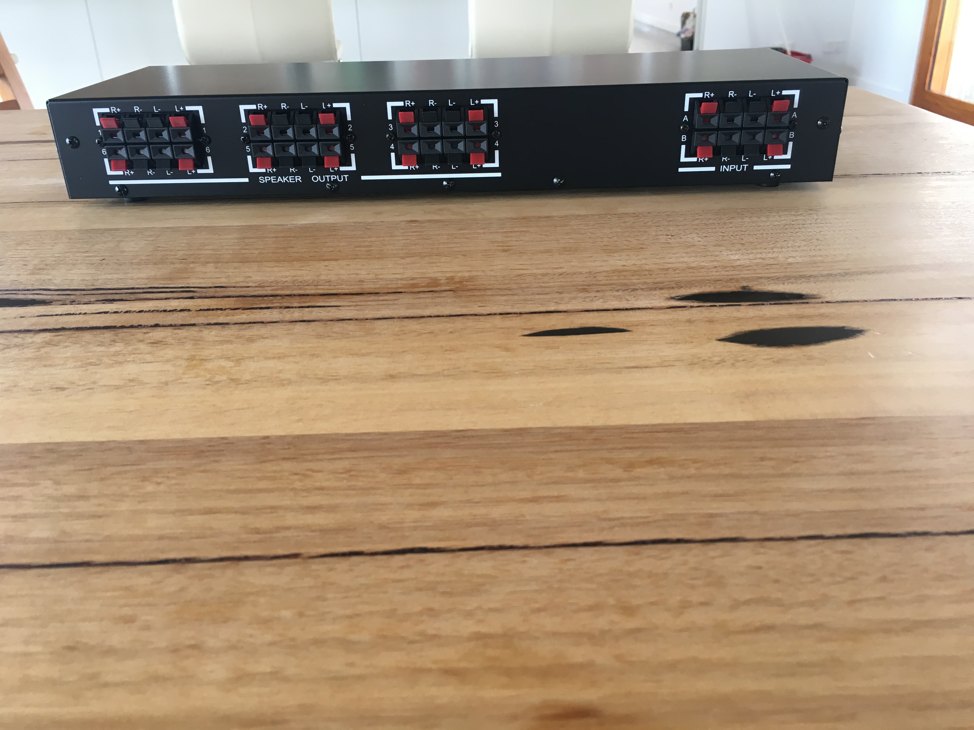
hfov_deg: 61.7
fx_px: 816
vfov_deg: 48.2
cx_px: 487
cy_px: 365
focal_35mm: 29
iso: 32
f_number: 2.2
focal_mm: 4.15
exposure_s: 1/33
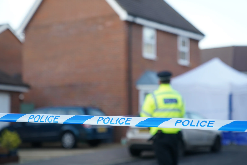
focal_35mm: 74
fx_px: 508
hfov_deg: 27.3
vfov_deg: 18.4
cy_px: 86
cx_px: 129
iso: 1000
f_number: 2.8
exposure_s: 1/400
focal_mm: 70
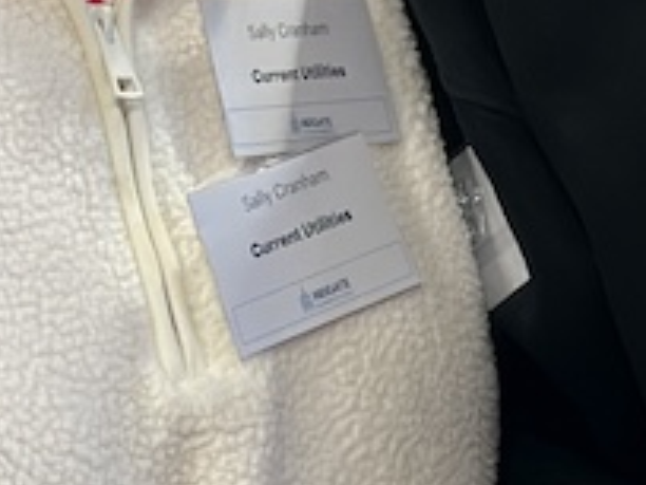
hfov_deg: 8.2
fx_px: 4498
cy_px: -263
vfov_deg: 6.1
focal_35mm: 241
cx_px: 586
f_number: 1.78
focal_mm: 6.86
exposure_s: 1/60
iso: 125
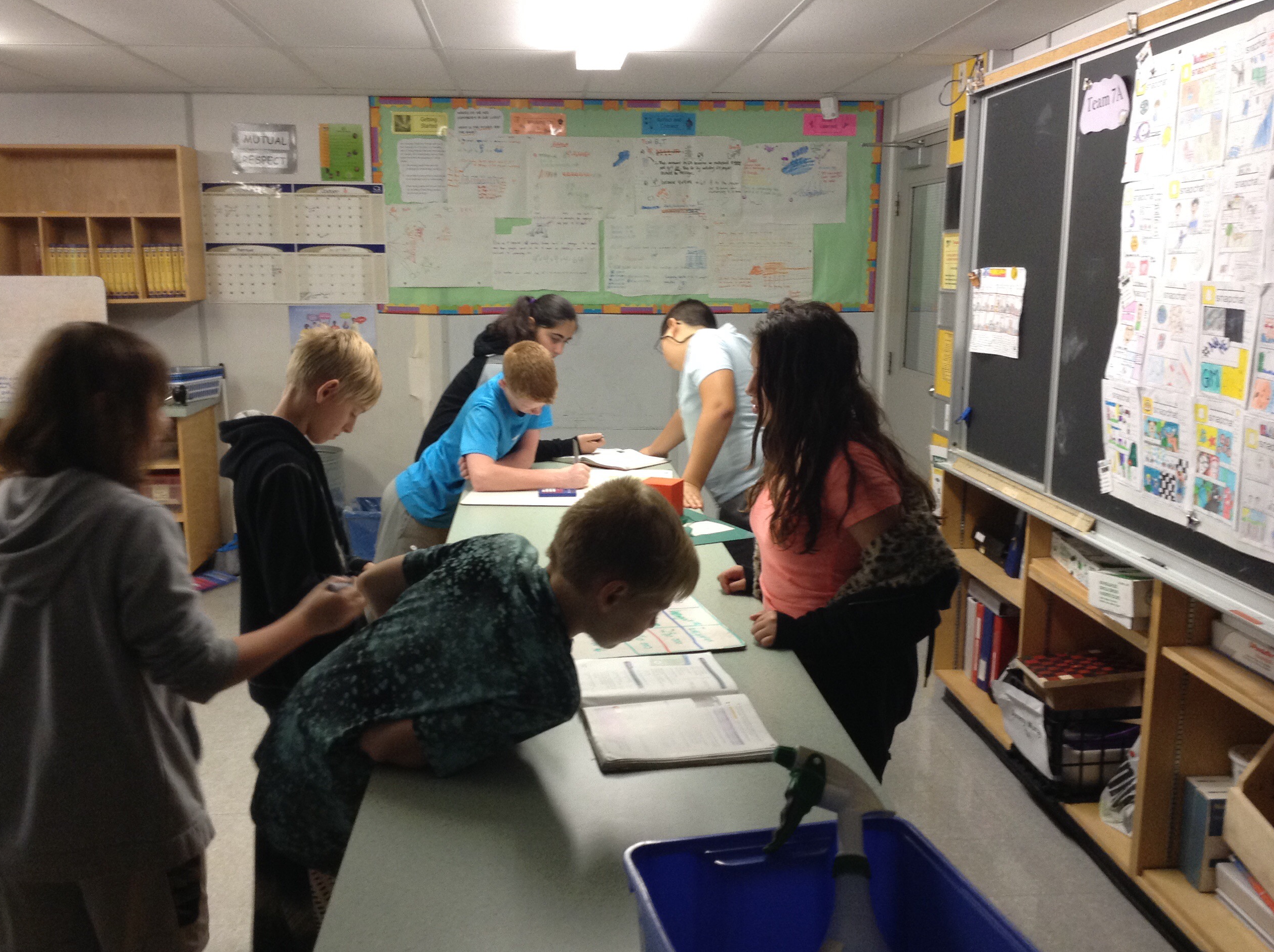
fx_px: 1249
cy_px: 471
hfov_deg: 54.0
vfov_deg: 41.7
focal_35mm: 34
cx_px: 619
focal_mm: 3.3
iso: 80
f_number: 2.4
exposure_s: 1/24
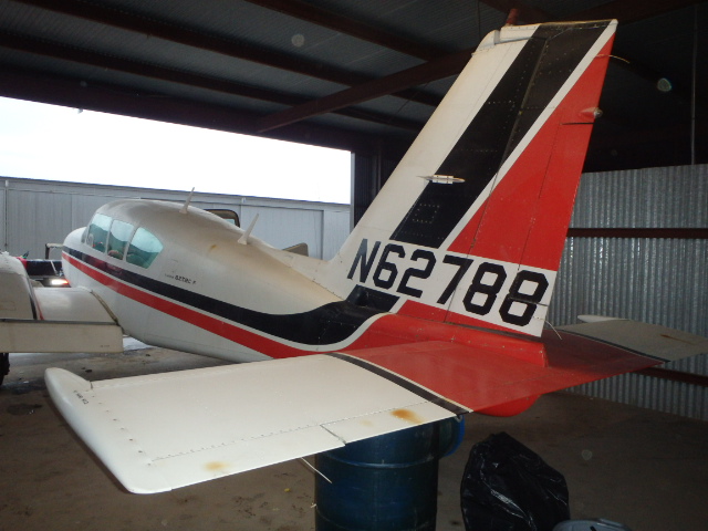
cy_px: 266
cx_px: 354
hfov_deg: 63.4
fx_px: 573
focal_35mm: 28
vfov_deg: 49.7
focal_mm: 5
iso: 500
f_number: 3.9
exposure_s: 1/30
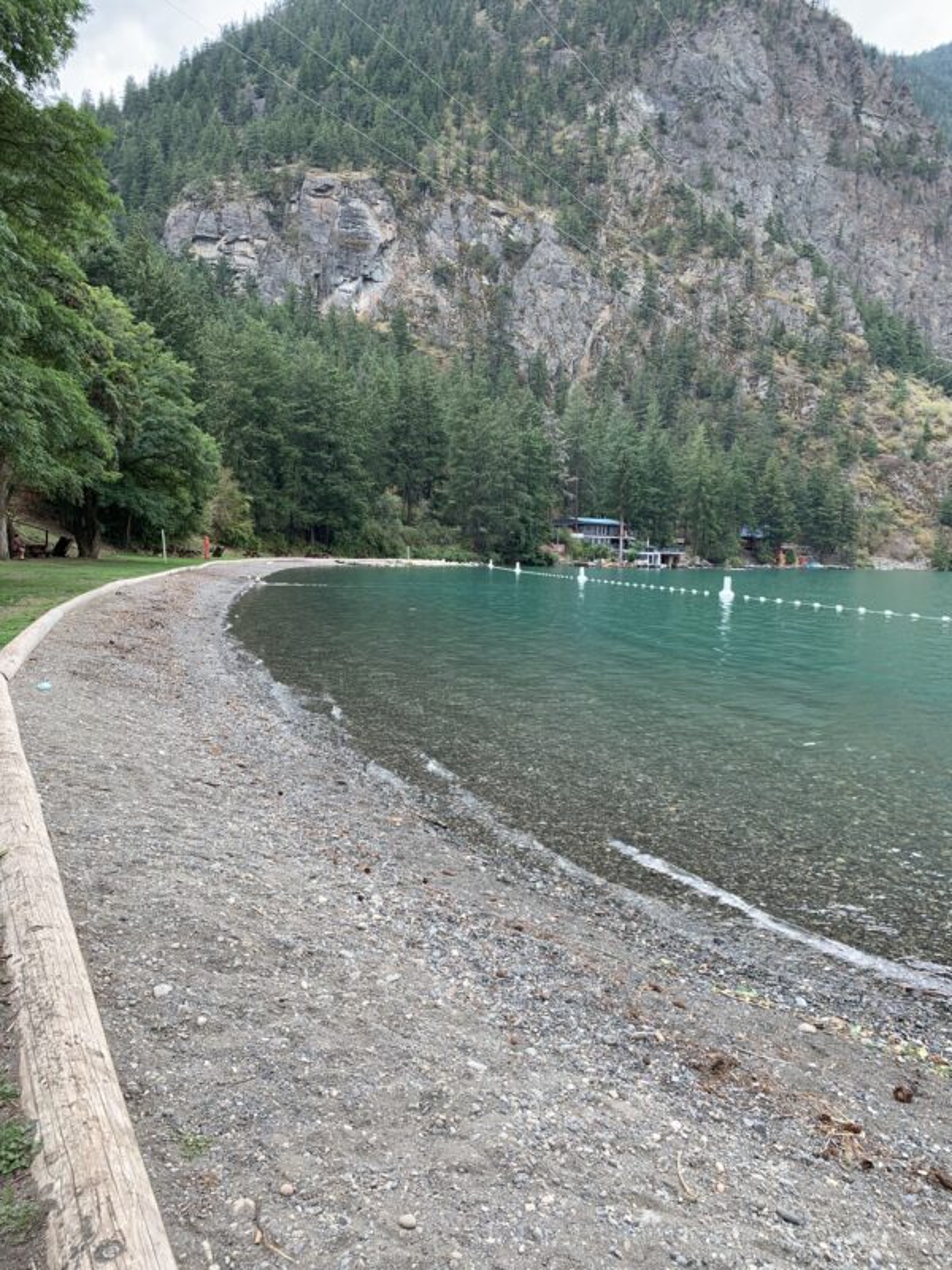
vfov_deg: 67.3
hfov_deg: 53.1
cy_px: 635
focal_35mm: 26
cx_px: 476
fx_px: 953
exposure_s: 1/157
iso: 25
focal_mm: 4.25
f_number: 1.8
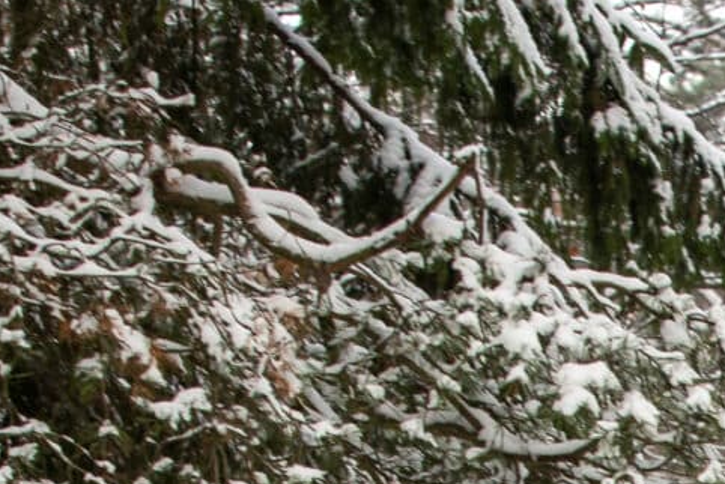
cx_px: 1527
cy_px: 1235
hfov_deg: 3.8
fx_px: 10700
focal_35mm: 531
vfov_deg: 2.6
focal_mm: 100
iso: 400
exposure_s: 1/100
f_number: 7.1
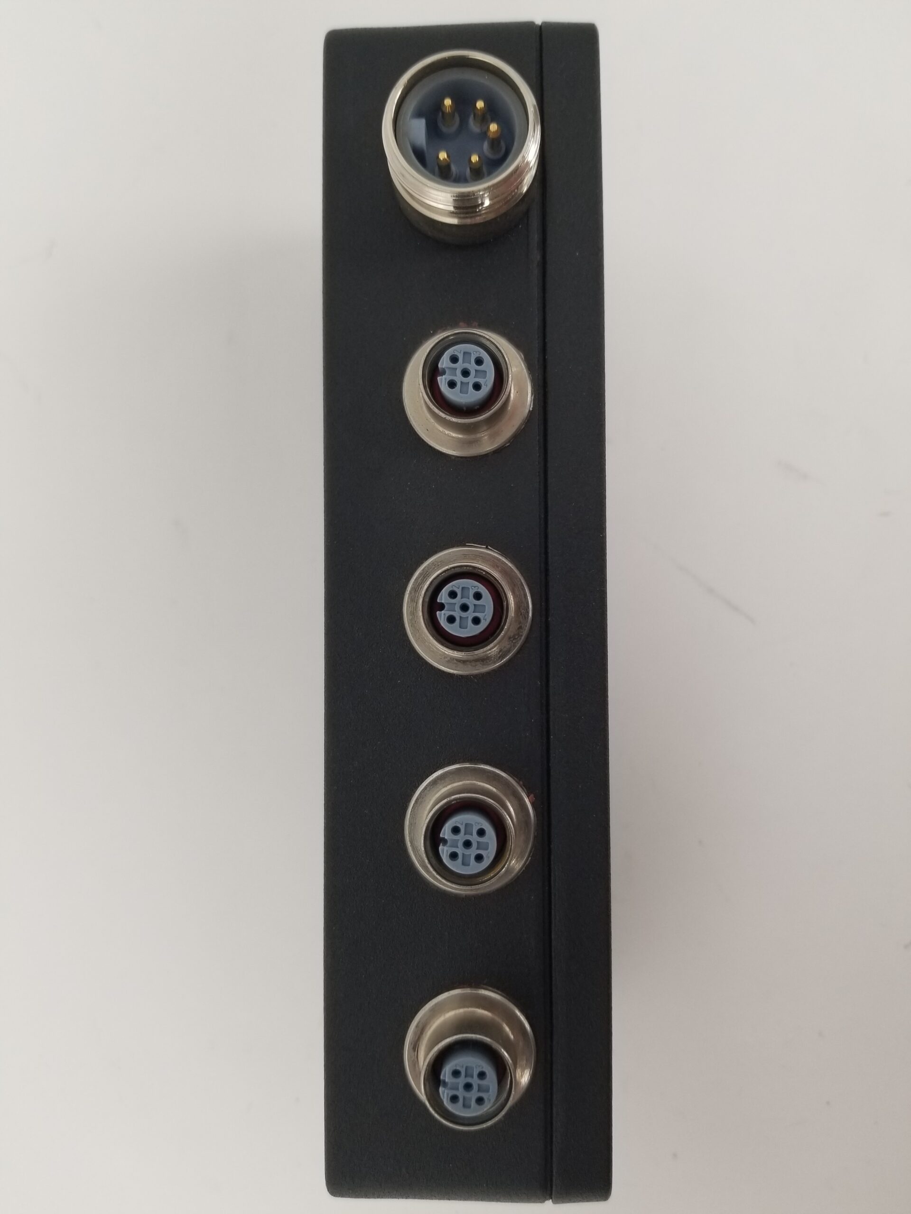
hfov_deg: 53.1
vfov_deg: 67.3
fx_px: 912
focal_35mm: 26
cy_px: 607
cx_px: 456
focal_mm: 4.25
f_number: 1.7
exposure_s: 1/60
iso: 80
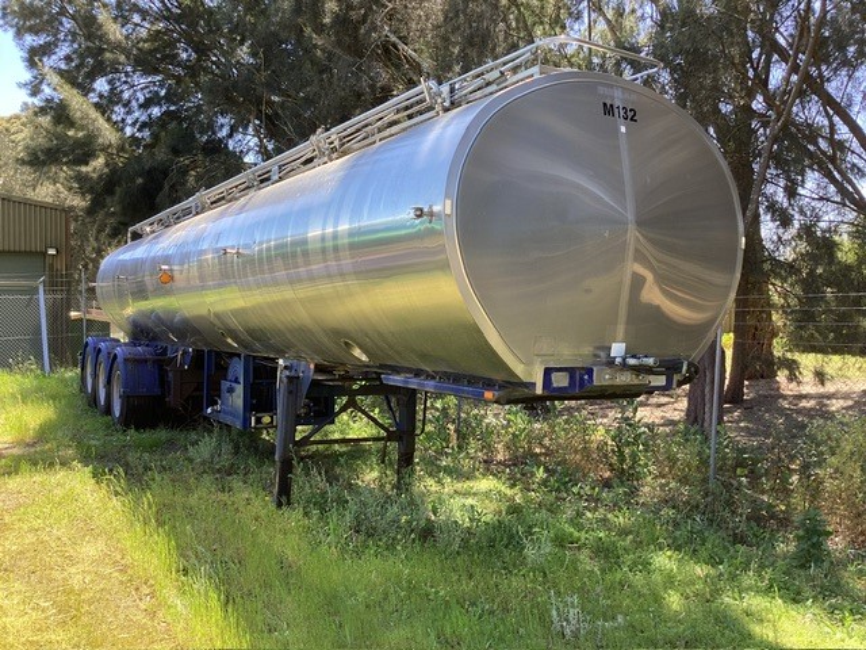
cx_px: 433
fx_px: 776
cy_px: 325
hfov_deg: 58.4
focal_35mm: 31
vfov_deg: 45.4
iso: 25
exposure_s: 1/113
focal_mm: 3.3
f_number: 2.4
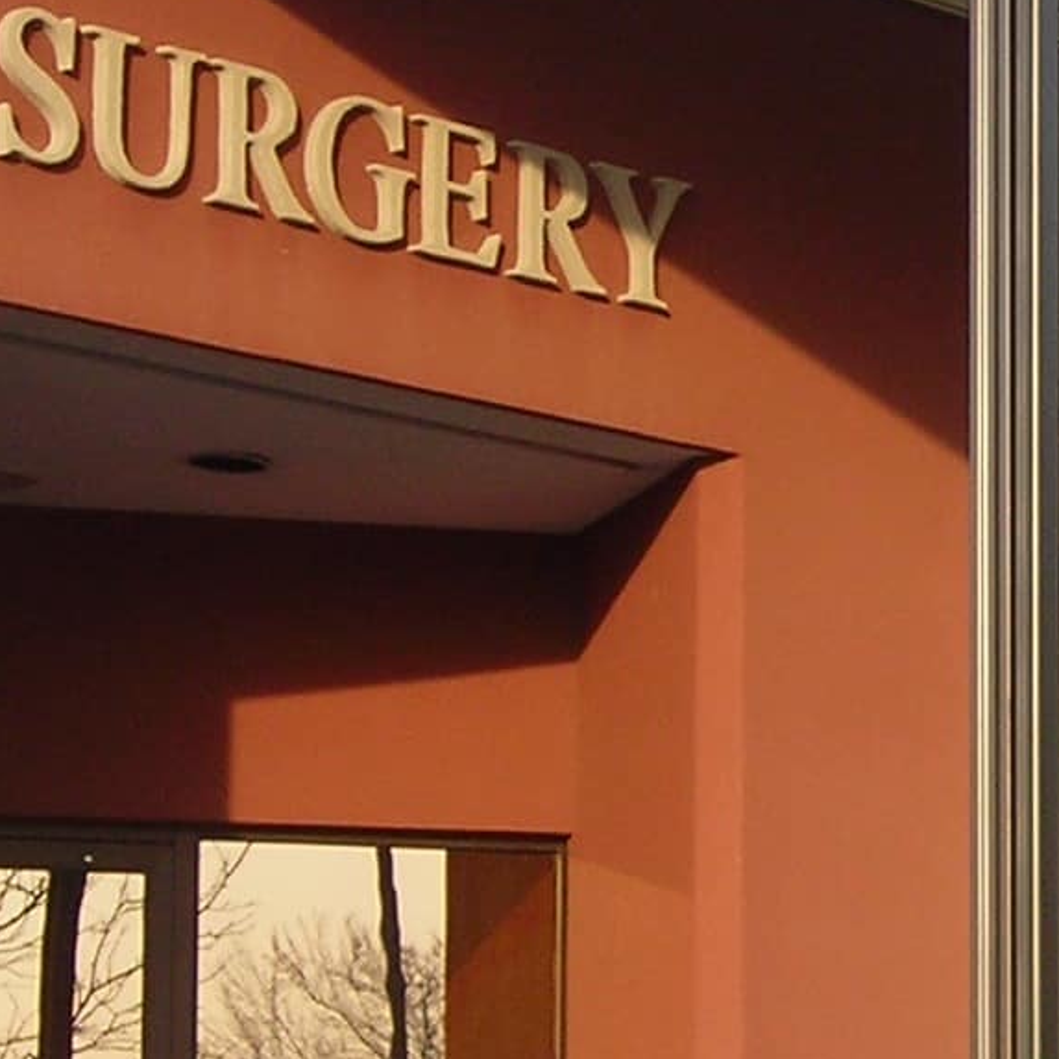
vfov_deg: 11.5
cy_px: 736
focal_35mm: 152
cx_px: 1501
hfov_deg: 11.1
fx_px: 5261
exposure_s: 1/344
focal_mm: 6.3
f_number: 3.2
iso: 70
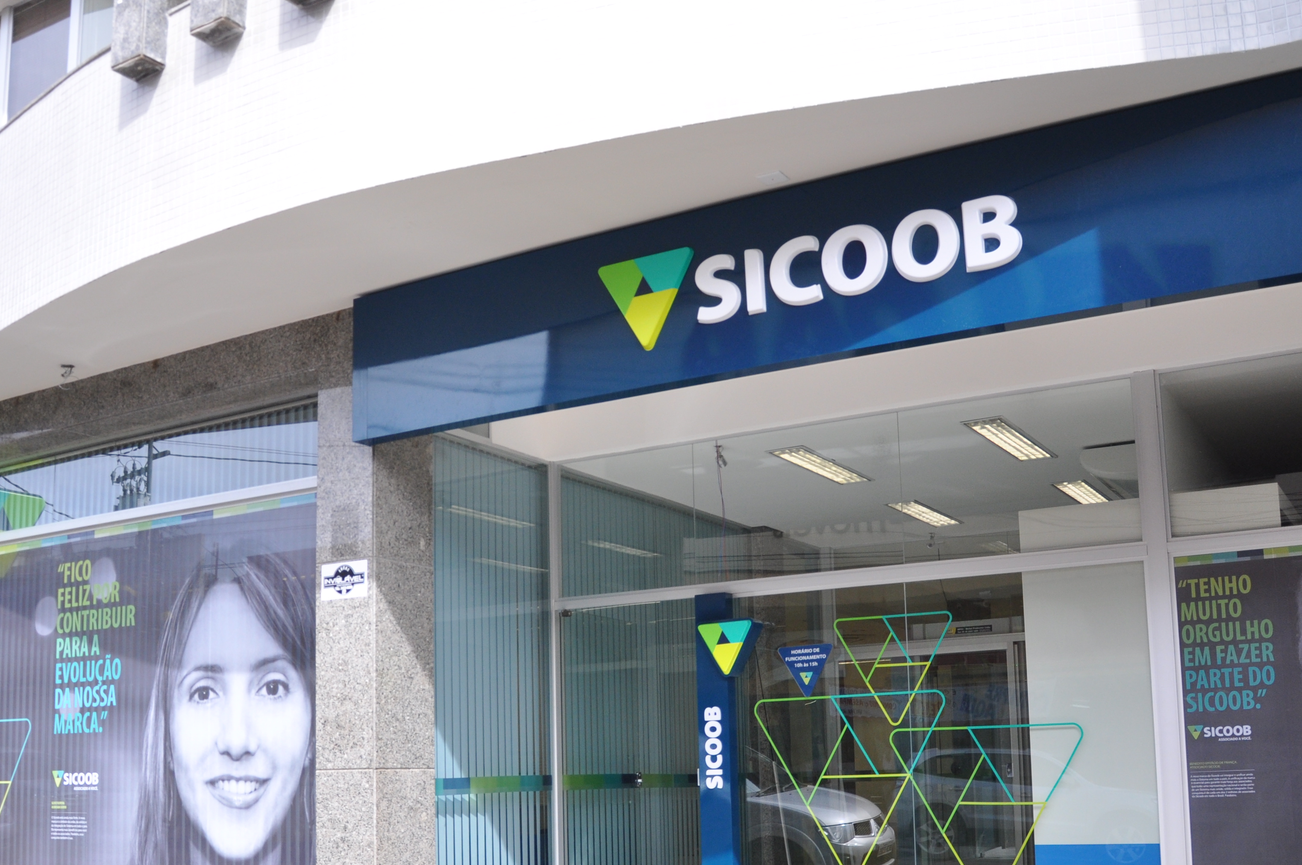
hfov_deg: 50.7
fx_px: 1373
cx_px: 619
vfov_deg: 34.6
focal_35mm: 38
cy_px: 593
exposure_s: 1/800
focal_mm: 18
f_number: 3.5
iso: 400
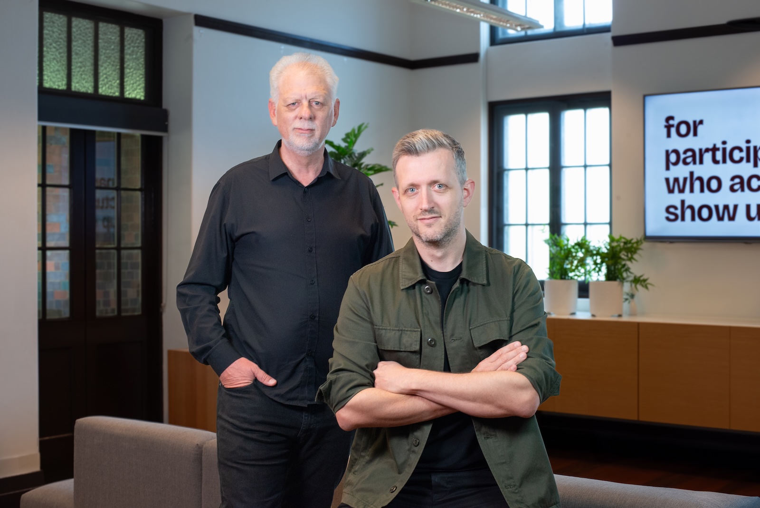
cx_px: 380
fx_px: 1056
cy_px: 254
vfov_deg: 27.0
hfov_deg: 39.6
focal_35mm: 50
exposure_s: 1/30
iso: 1600
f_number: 11
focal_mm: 50
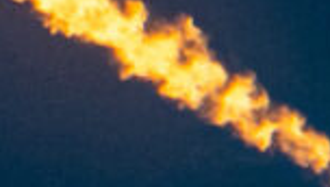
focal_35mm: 3261
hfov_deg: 0.7
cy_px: -104
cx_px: -67
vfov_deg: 0.4
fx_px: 28575
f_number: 8
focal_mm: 700
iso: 100
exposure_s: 1/3200
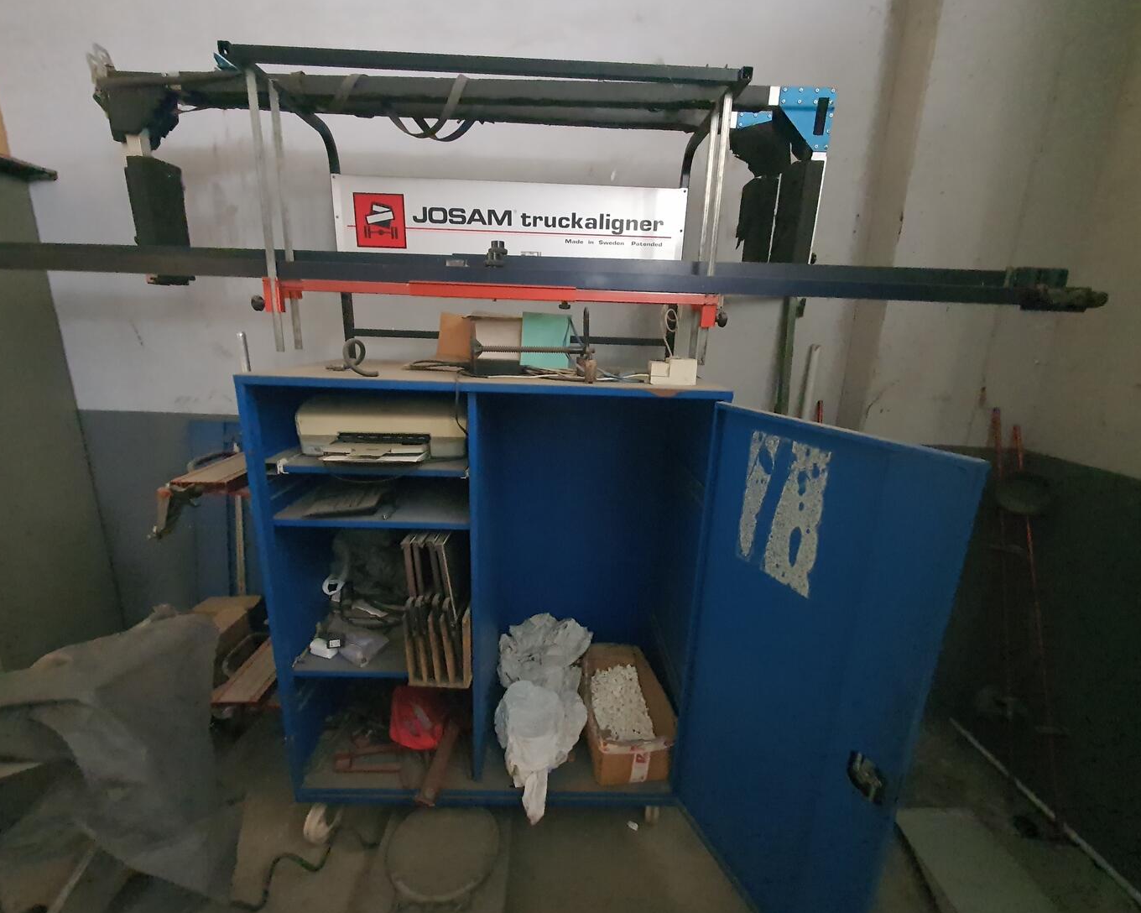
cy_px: 455
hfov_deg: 100.7
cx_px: 569
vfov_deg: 88.0
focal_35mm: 14
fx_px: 473
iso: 1600
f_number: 2.2
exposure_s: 1/8
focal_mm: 1.8
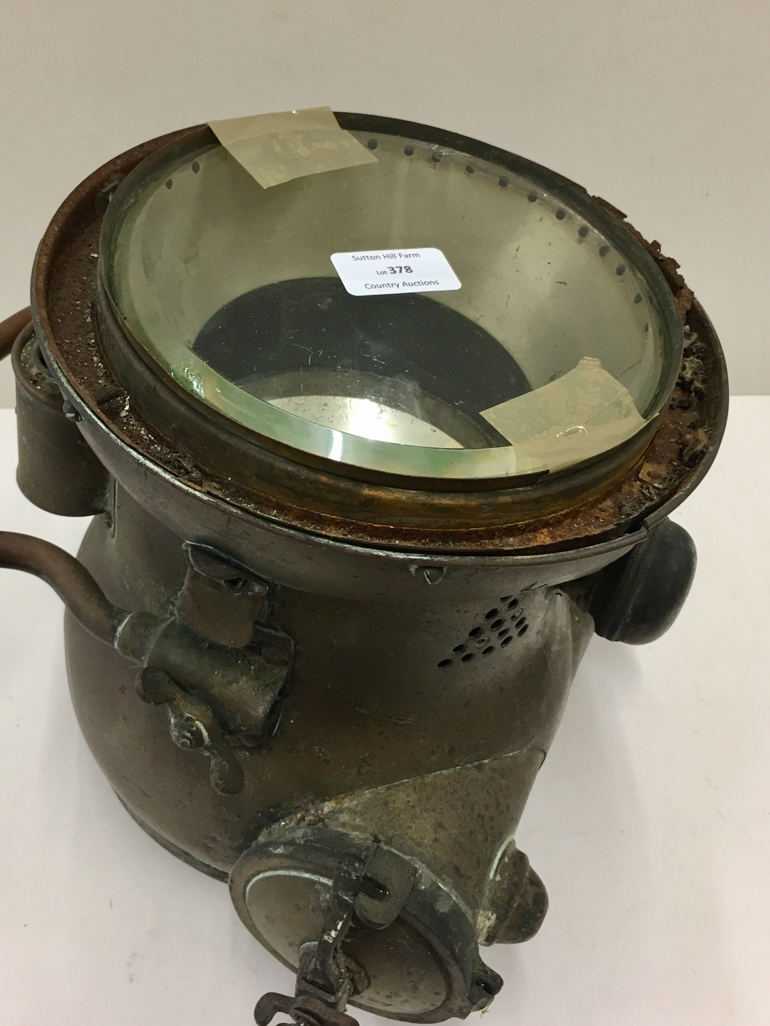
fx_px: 1127
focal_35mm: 38
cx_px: 321
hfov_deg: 37.6
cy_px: 493
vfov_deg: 49.0
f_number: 2.2
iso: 32
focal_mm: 4.15
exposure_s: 1/17
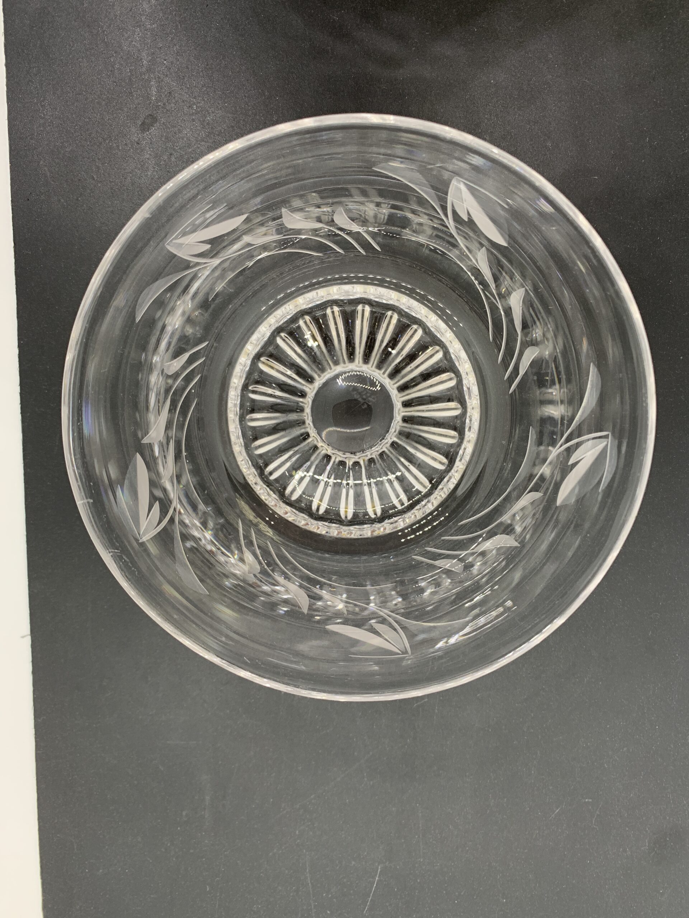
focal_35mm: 26
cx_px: 344
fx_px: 690
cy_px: 459
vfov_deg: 67.3
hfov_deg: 53.1
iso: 100
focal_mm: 4.25
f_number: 1.8
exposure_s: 1/106
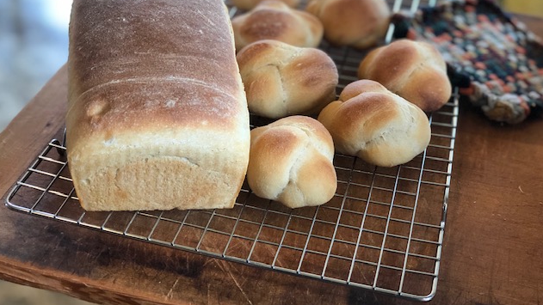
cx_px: 269
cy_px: 125
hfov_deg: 33.3
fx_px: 907
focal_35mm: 63
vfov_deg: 19.1
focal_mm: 6.6
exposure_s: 1/30
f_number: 2.8
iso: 125
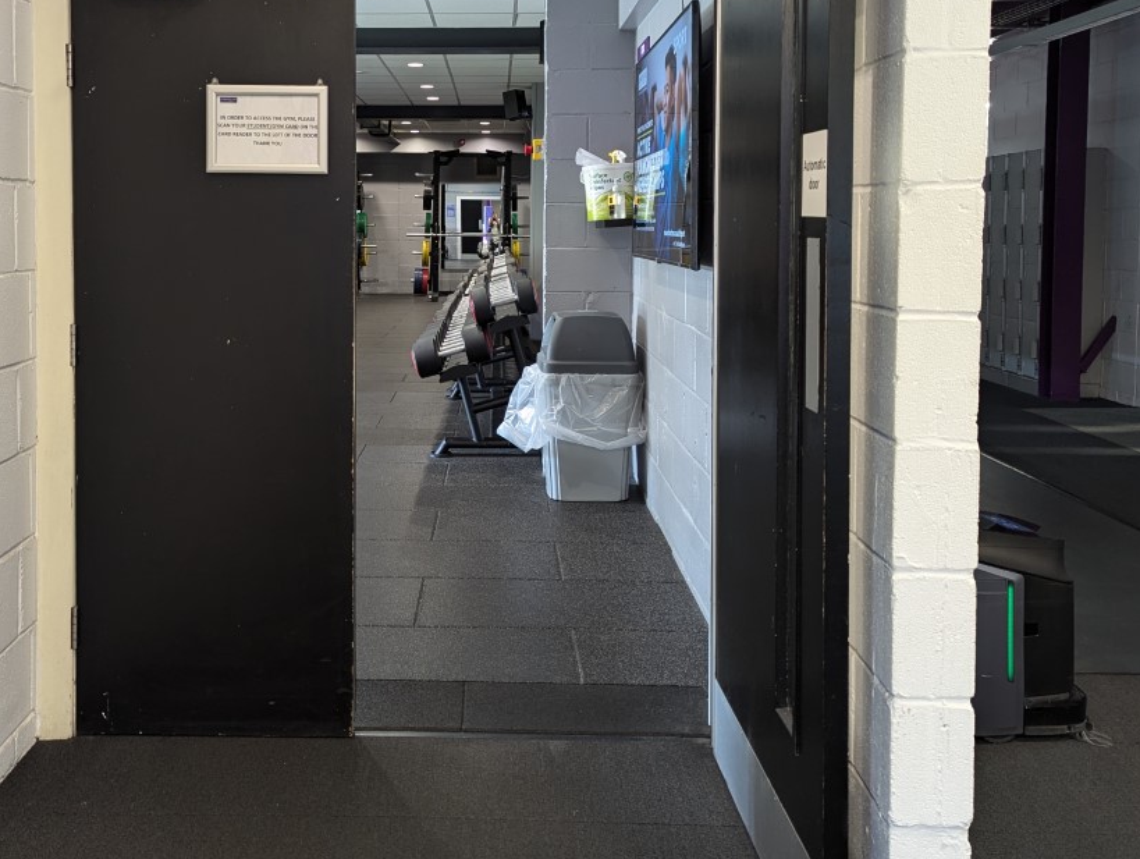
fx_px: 1155
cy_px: 260
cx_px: 450
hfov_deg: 52.2
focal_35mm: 35
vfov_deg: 40.1
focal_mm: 6.81
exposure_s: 1/24.1
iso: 182
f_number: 1.85
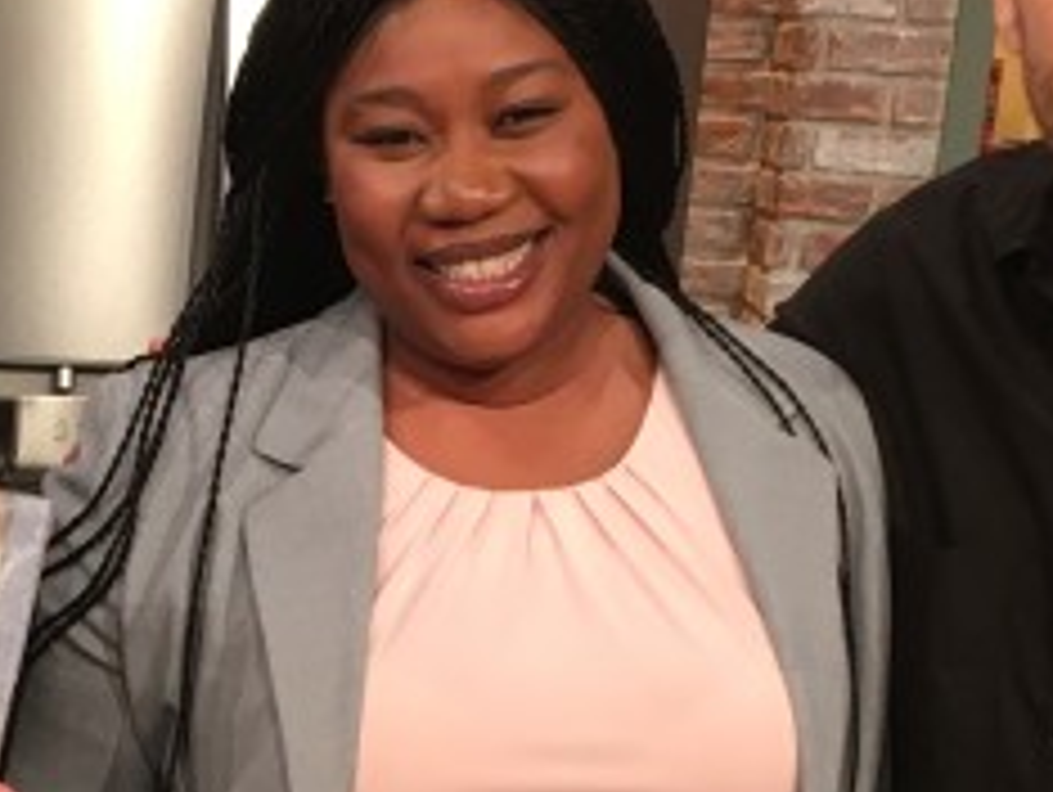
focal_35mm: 99
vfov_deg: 14.8
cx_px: 130
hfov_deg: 19.5
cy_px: 680
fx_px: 3015
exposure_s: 1/30
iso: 64
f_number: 2.2
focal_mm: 4.15
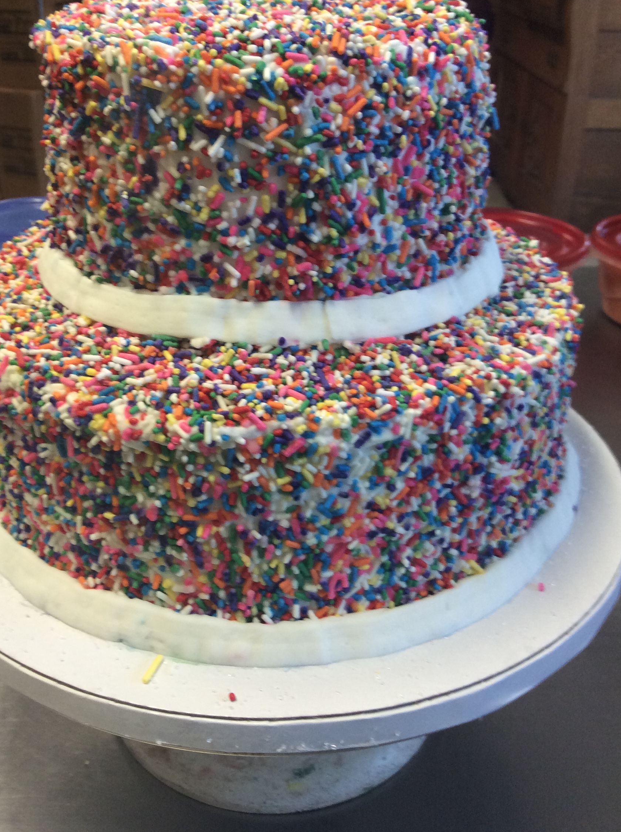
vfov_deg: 50.1
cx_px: 287
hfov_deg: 38.5
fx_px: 888
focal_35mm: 37
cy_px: 366
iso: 64
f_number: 2.4
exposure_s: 1/24
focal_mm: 3.3
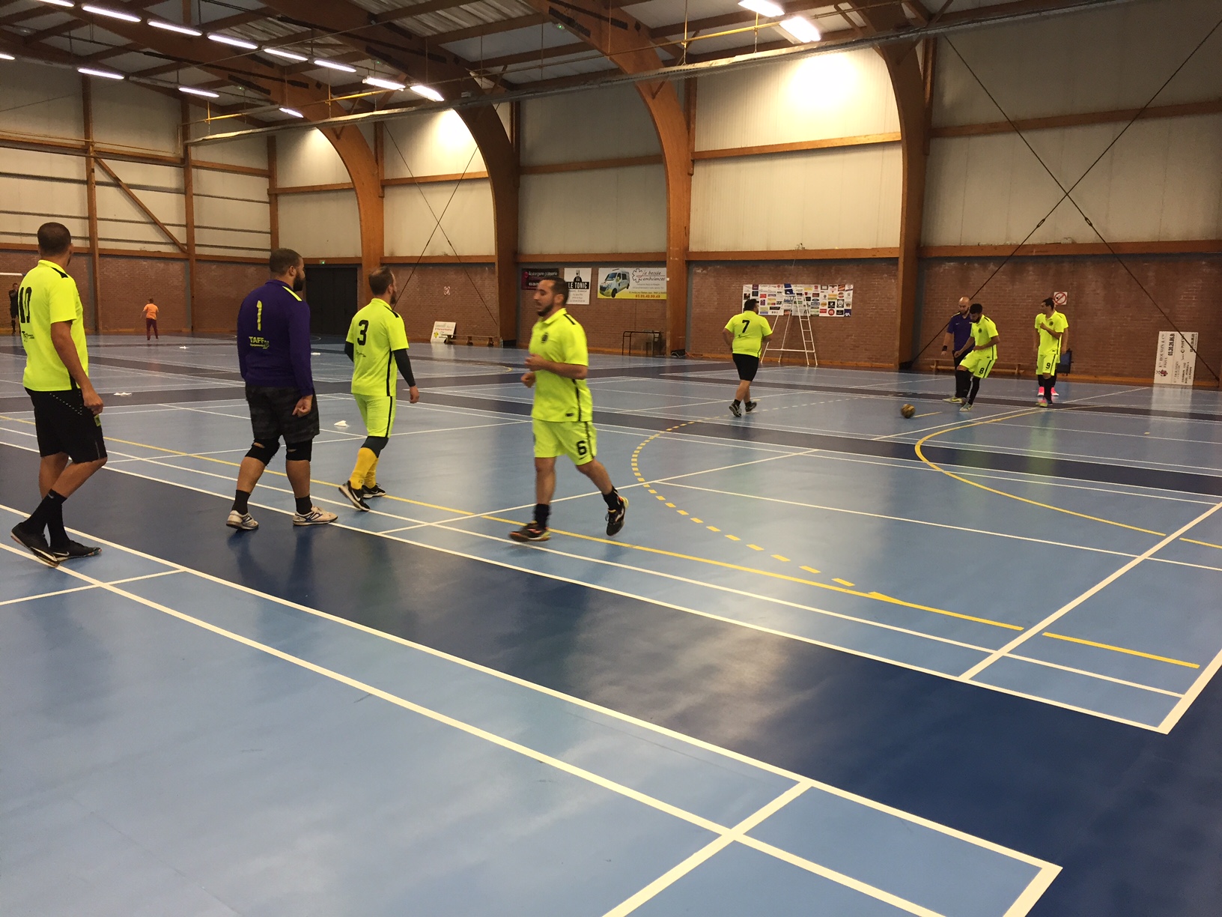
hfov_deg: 61.7
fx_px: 1024
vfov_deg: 48.2
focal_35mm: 29
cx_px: 611
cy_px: 458
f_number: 2.2
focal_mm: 4.15
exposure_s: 1/33
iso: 64
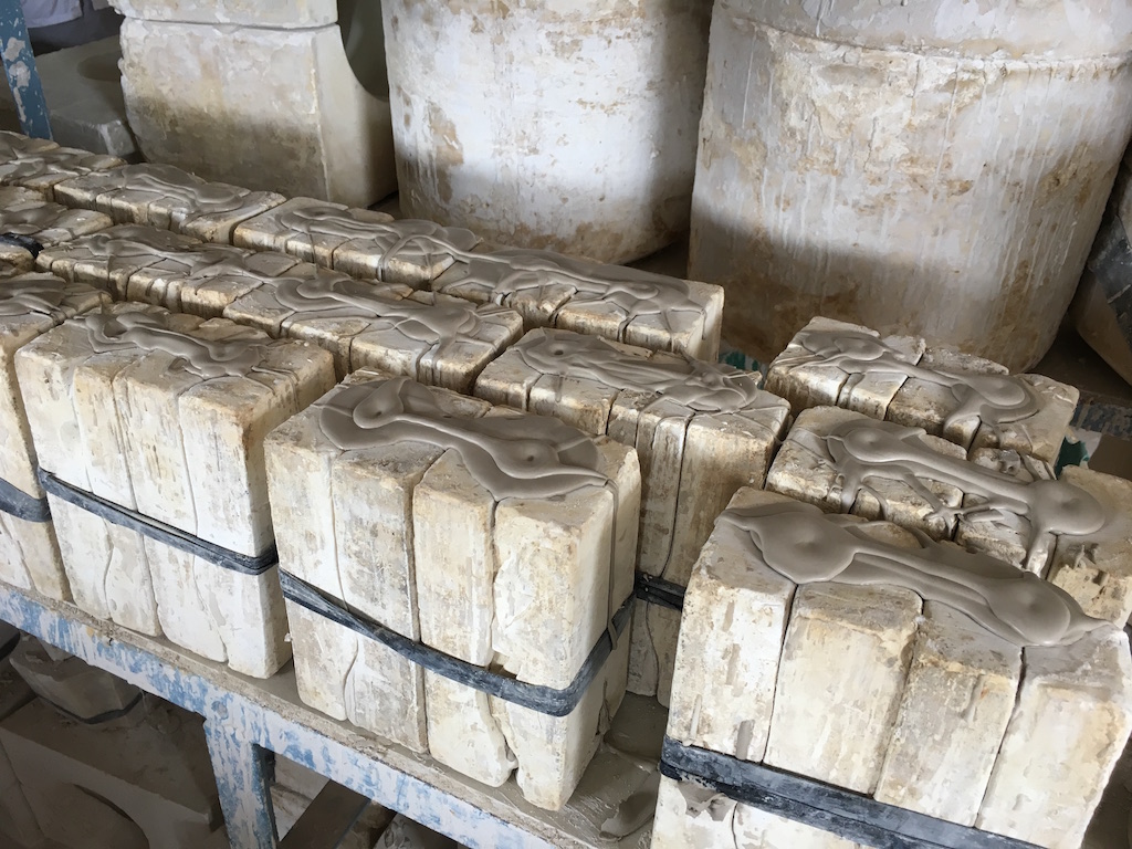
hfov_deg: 61.7
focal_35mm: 29
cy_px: 424
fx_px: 948
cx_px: 566
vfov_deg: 48.2
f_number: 2.2
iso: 50
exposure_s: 1/30
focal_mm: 4.15
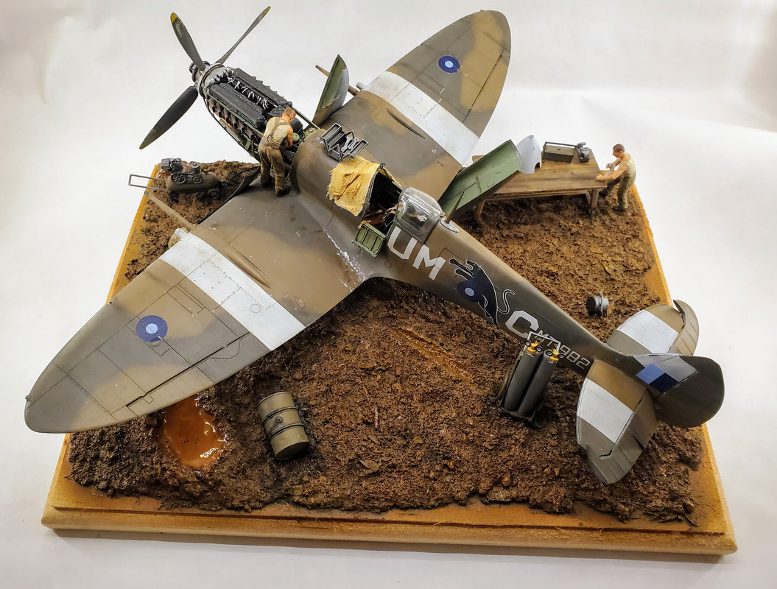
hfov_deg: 67.1
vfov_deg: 53.4
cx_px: 388
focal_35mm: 26
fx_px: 586
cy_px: 294
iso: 320
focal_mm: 4.3
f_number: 2.4
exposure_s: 1/120
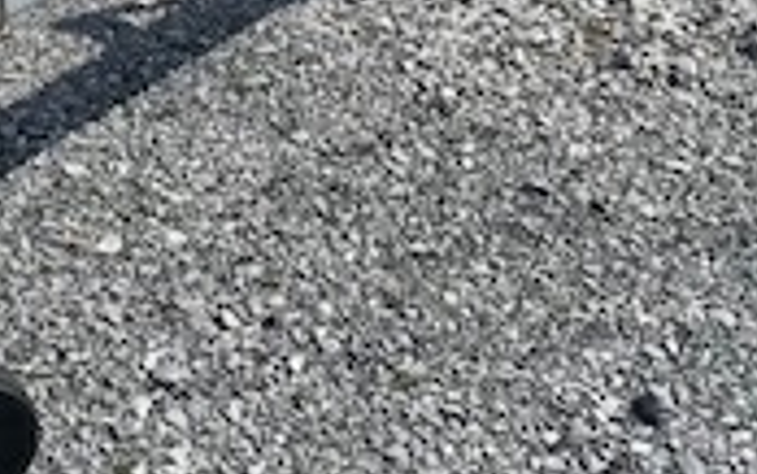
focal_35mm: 109
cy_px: -74
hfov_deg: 19.1
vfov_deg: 11.8
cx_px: 270
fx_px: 2250
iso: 20
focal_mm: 3.99
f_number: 1.8
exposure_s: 1/2817
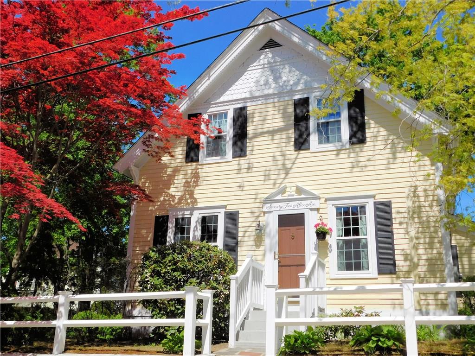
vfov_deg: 39.7
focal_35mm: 36
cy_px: 178
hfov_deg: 51.4
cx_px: 238
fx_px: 494
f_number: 7
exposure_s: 1/500
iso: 125
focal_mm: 6.3
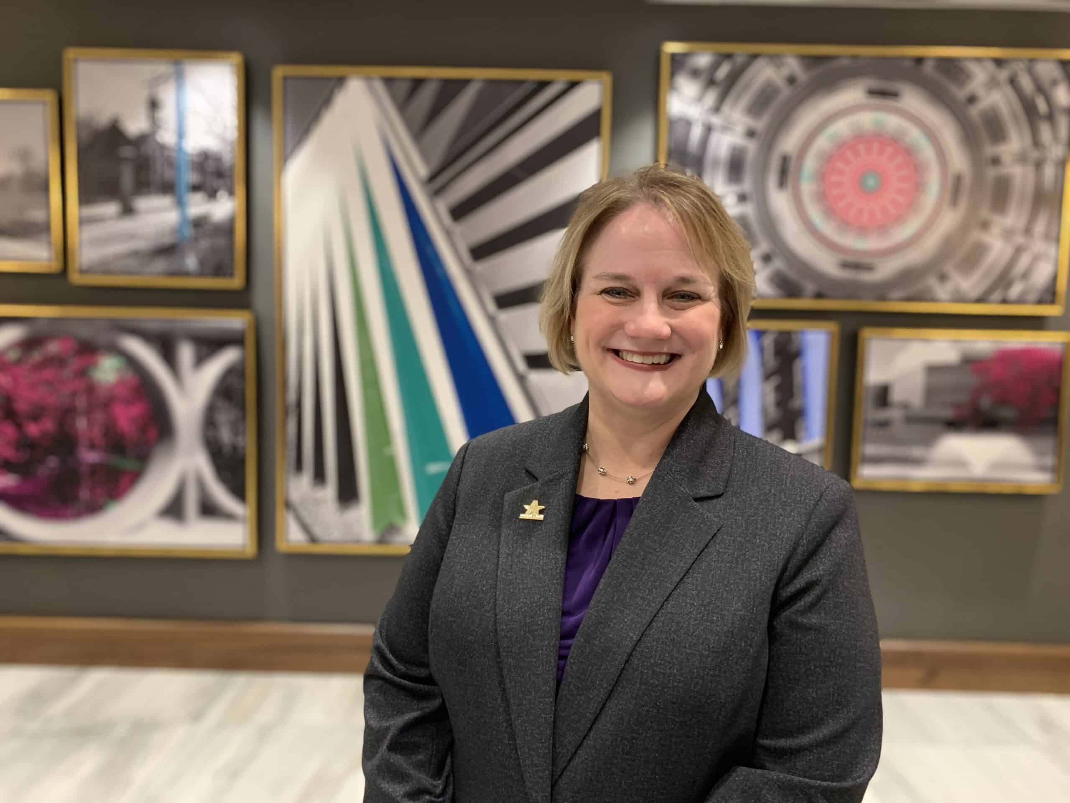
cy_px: 402
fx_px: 804
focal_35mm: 26
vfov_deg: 53.1
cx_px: 535
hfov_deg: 67.3
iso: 250
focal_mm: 4.25
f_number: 1.8
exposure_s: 1/40
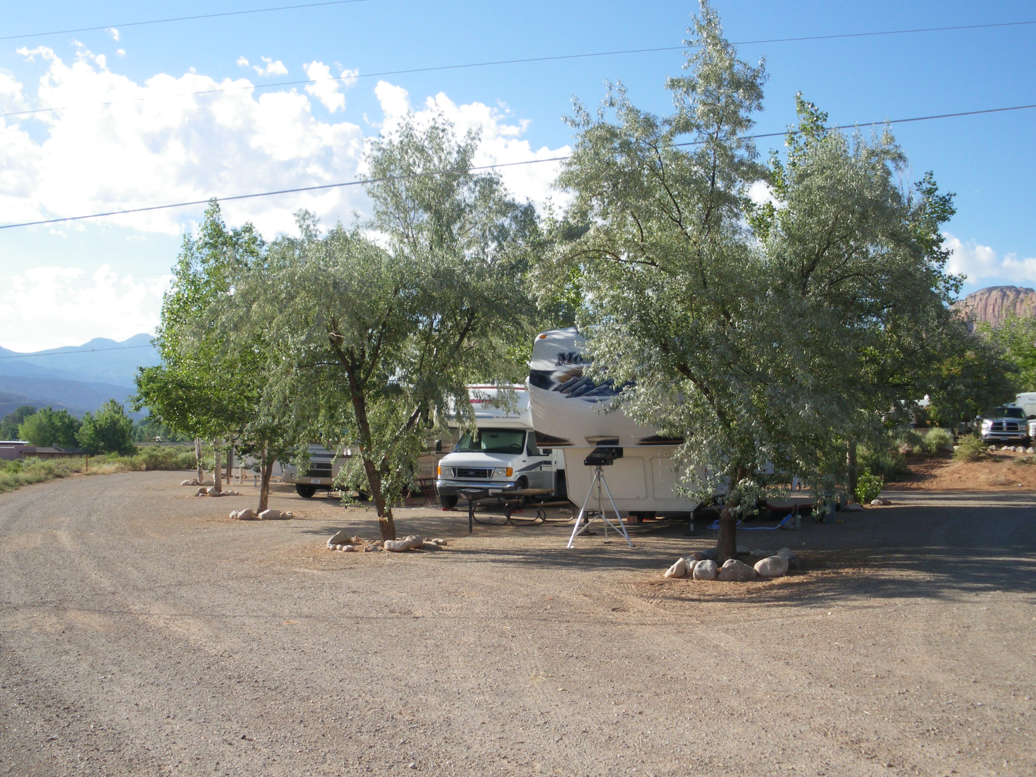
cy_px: 338
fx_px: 1227
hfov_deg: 45.8
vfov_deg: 35.1
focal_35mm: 41
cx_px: 529
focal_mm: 6.3
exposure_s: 1/200
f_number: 5.4
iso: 64
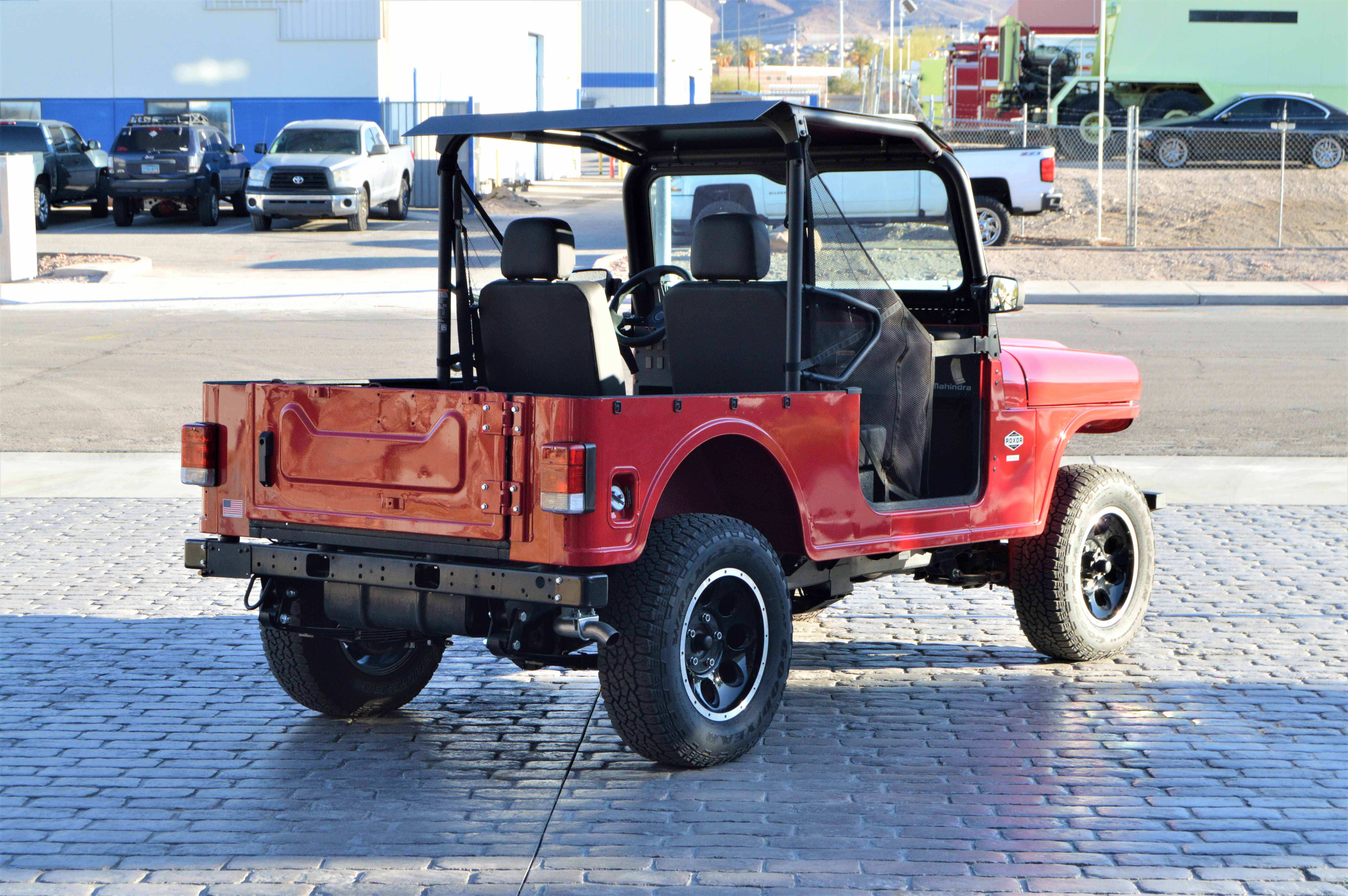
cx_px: 674
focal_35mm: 63
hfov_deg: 31.9
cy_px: 448
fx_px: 2357
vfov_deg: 21.5
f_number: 11
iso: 800
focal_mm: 42
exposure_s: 1/250
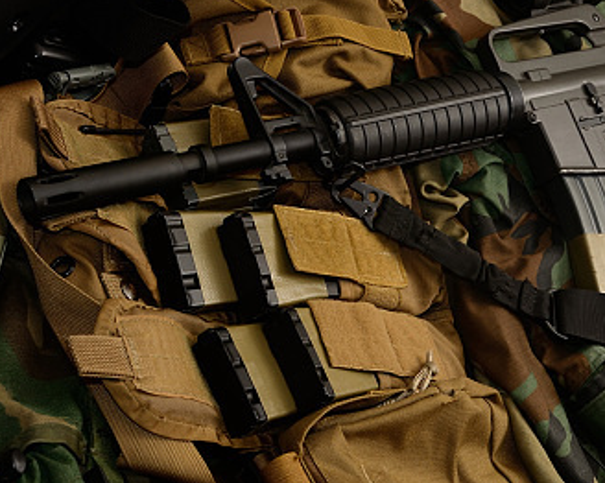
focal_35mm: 57
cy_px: 198
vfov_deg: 26.6
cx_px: 374
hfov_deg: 32.9
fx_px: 1020
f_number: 9.5
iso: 200
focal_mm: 26
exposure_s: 1/125
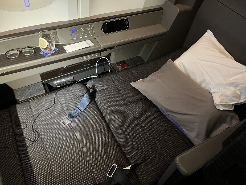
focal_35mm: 28
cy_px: 92
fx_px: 199
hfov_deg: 63.4
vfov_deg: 49.7
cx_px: 123
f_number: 1.8
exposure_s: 1/22
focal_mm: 3.99
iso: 640
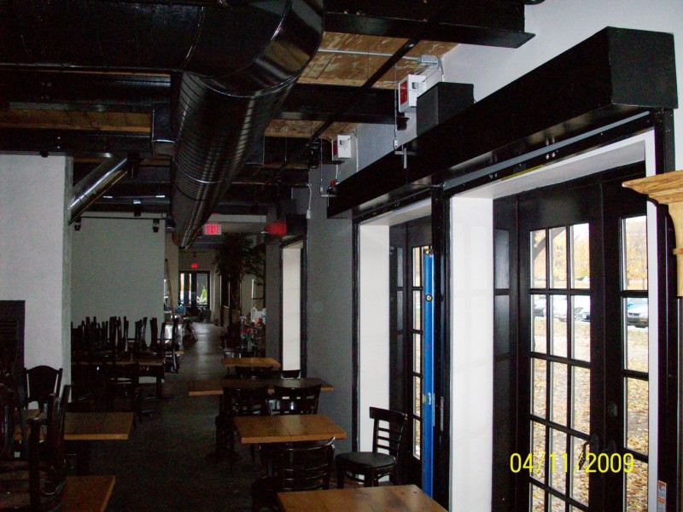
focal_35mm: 37
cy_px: 256
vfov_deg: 38.7
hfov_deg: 50.1
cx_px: 342
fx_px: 730
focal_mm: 6.2
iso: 200
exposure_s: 1/64
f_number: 2.8
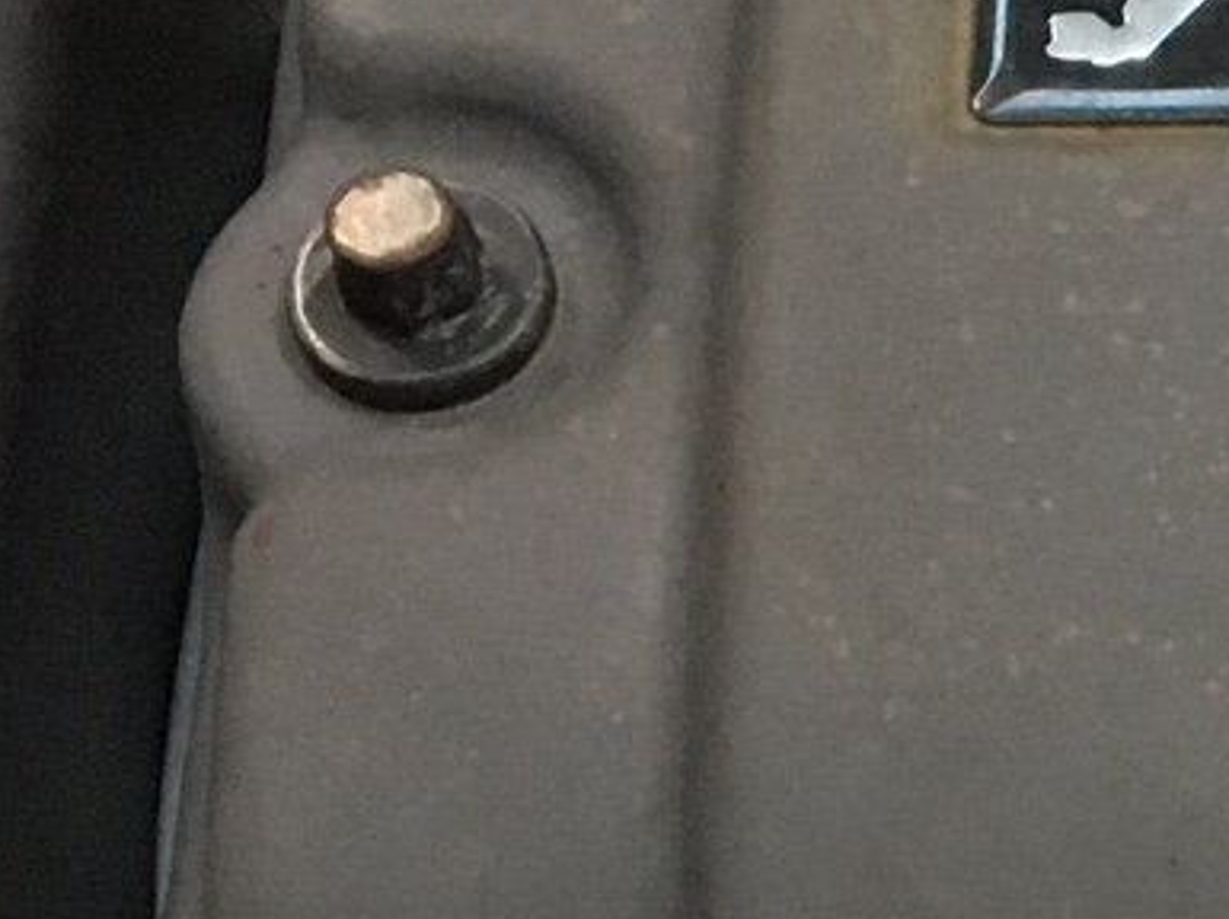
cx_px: 2062
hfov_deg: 12.1
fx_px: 5392
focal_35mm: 152
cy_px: 1264
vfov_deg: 9.5
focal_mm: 4.15
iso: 200
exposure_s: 1/25
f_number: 2.2
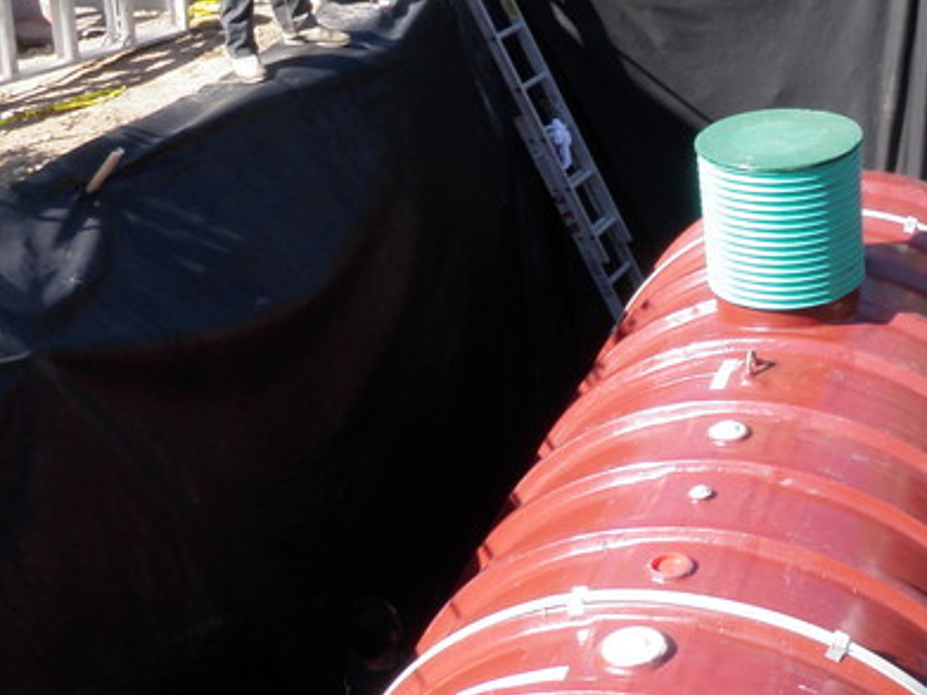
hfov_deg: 29.2
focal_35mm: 63
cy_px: 413
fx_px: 1687
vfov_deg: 23.2
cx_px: 870
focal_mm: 5
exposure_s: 1/100
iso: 50
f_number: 5
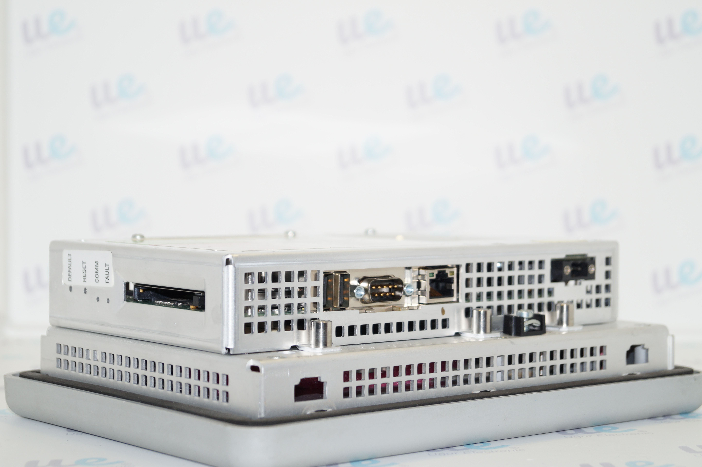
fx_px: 1608
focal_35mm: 82
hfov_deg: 24.6
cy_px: 234
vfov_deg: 16.5
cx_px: 351
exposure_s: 1/100
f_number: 5.6
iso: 125
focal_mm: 55
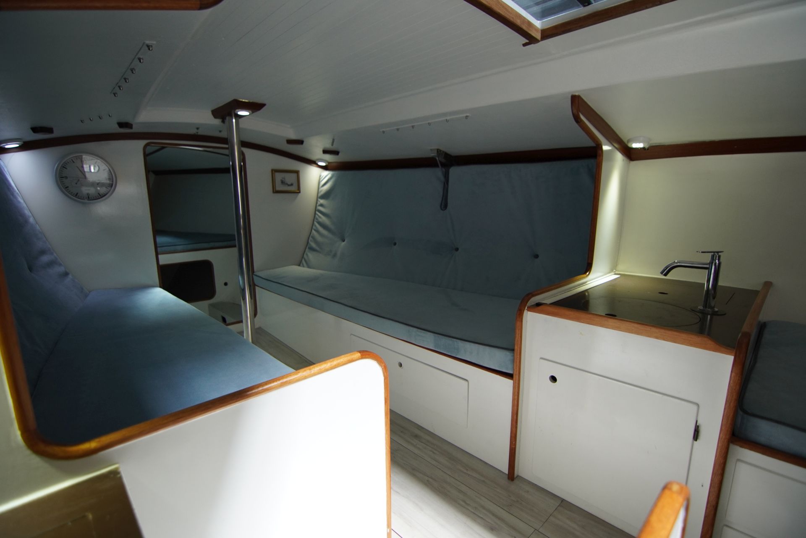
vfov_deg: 72.1
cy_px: 269
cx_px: 403
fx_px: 369
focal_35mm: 16
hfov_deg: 95.0
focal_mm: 11
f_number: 2.8
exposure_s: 1/40
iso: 640
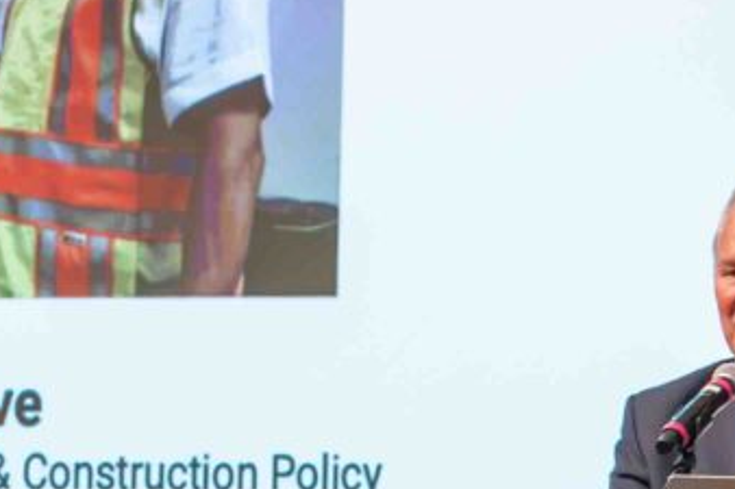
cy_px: 680
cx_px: 283
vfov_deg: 2.2
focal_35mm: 618
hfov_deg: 3.3
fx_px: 12611
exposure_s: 1/160
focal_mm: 91
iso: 5000
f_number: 6.3
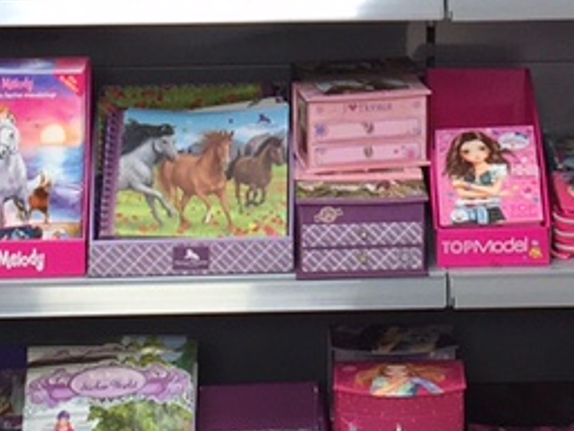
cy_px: -211
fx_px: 2404
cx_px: 453
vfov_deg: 9.9
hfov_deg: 13.6
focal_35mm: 145
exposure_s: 1/60
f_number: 2.2
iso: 40
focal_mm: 4.15
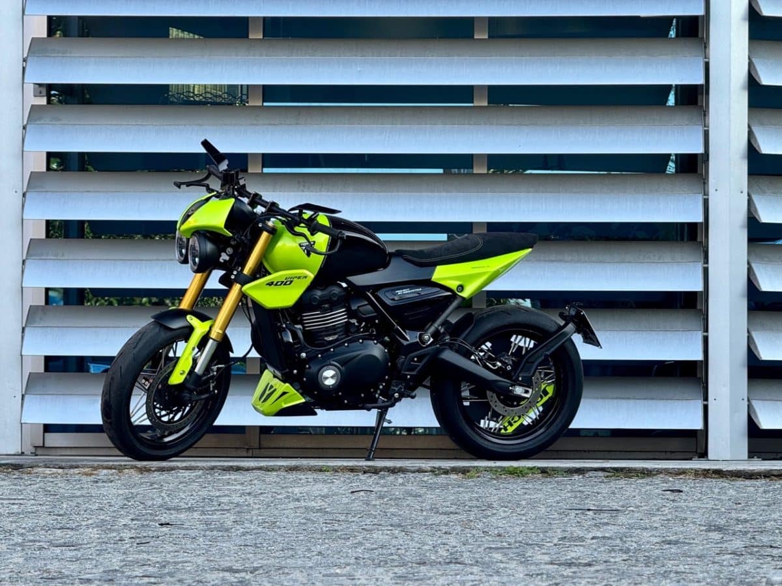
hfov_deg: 16.4
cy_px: 293
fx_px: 2711
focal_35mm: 120
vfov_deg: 12.3
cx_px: 391
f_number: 2.8
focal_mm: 15.66
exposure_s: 1/113
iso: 50
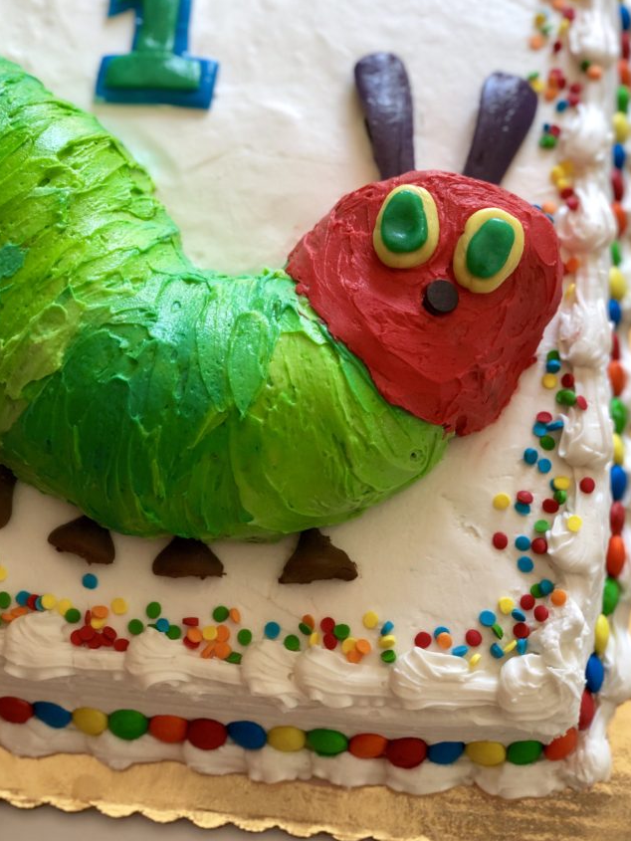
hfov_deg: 23.3
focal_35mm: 63
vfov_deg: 30.7
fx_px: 1531
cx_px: 283
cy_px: 347
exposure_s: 1/60
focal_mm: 6
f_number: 2.4
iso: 50
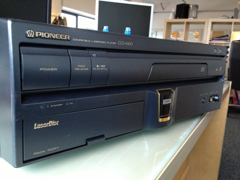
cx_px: 120
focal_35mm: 33
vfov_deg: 43.0
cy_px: 90
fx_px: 229
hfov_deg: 55.3
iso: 400
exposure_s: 1/17
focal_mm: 4.13
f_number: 2.4
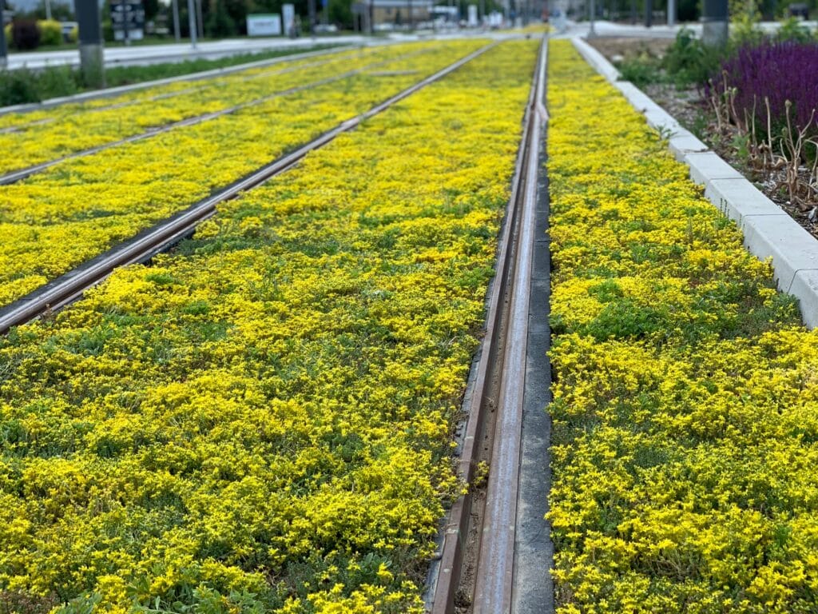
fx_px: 1229
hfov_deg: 36.8
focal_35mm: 52
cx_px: 409
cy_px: 307
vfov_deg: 28.0
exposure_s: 1/432
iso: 16
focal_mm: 6
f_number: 2.4
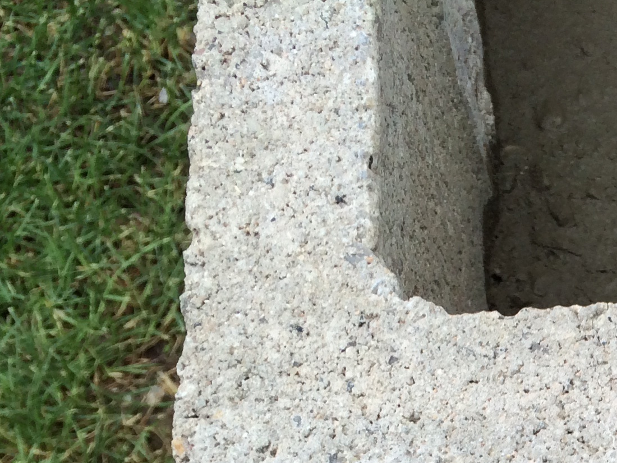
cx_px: 790
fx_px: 1586
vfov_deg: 15.4
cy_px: 682
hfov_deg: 20.2
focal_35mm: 89
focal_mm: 4.12
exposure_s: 1/281
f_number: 2.2
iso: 32
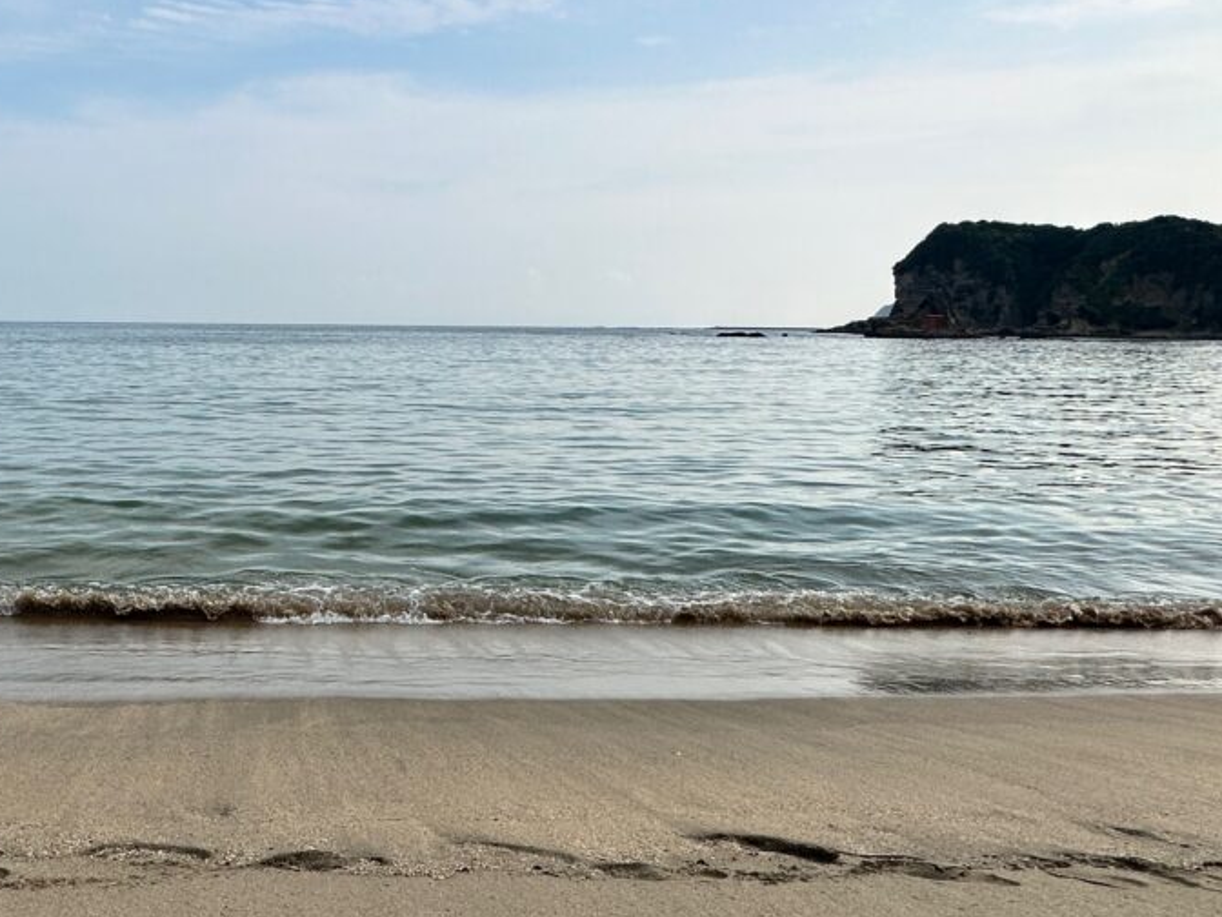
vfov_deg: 43.1
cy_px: 659
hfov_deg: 52.9
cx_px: 235
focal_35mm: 32
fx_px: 1130
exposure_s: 1/2212
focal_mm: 2.22
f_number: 2.2
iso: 50
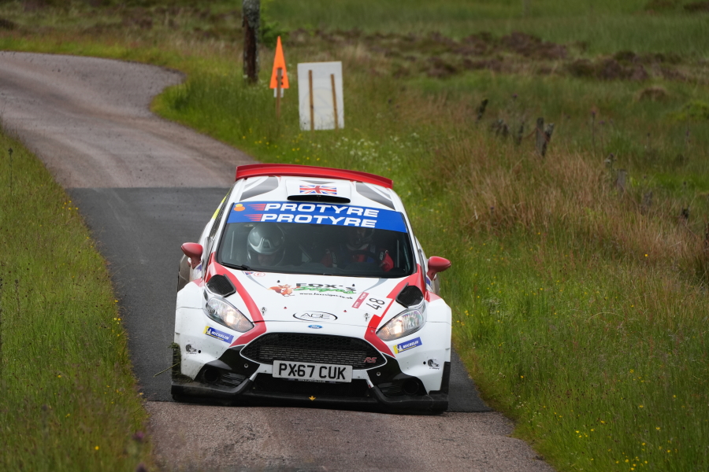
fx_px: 7877
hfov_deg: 5.2
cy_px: 236
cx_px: 354
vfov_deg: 3.4
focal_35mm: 400
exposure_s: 1/500
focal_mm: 400
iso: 1250
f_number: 13
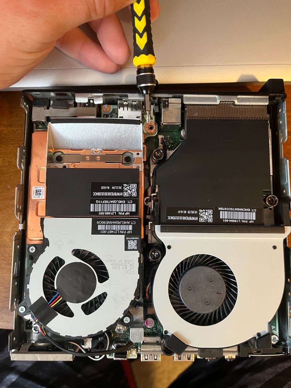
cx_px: 146
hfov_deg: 53.1
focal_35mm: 26
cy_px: 194
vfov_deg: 67.3
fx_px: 291
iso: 500
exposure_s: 1/60
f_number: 1.6
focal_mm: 5.1
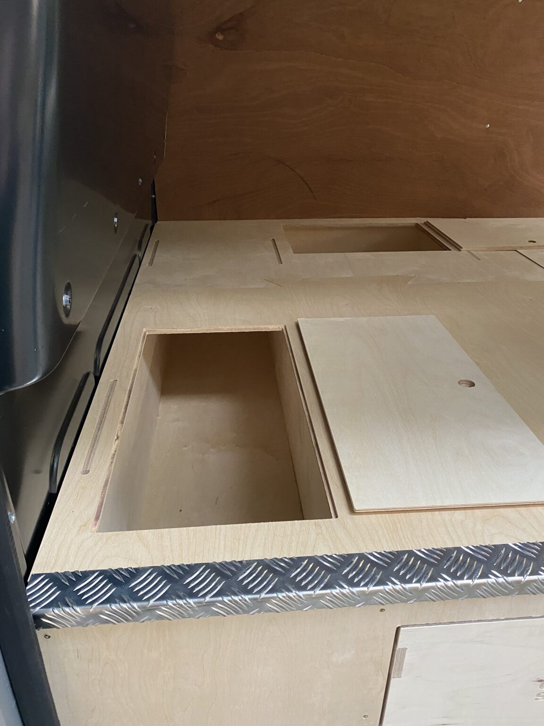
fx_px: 545
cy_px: 363
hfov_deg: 53.1
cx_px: 272
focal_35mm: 26
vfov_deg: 67.3
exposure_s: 1/50
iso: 250
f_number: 1.8
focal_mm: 4.25
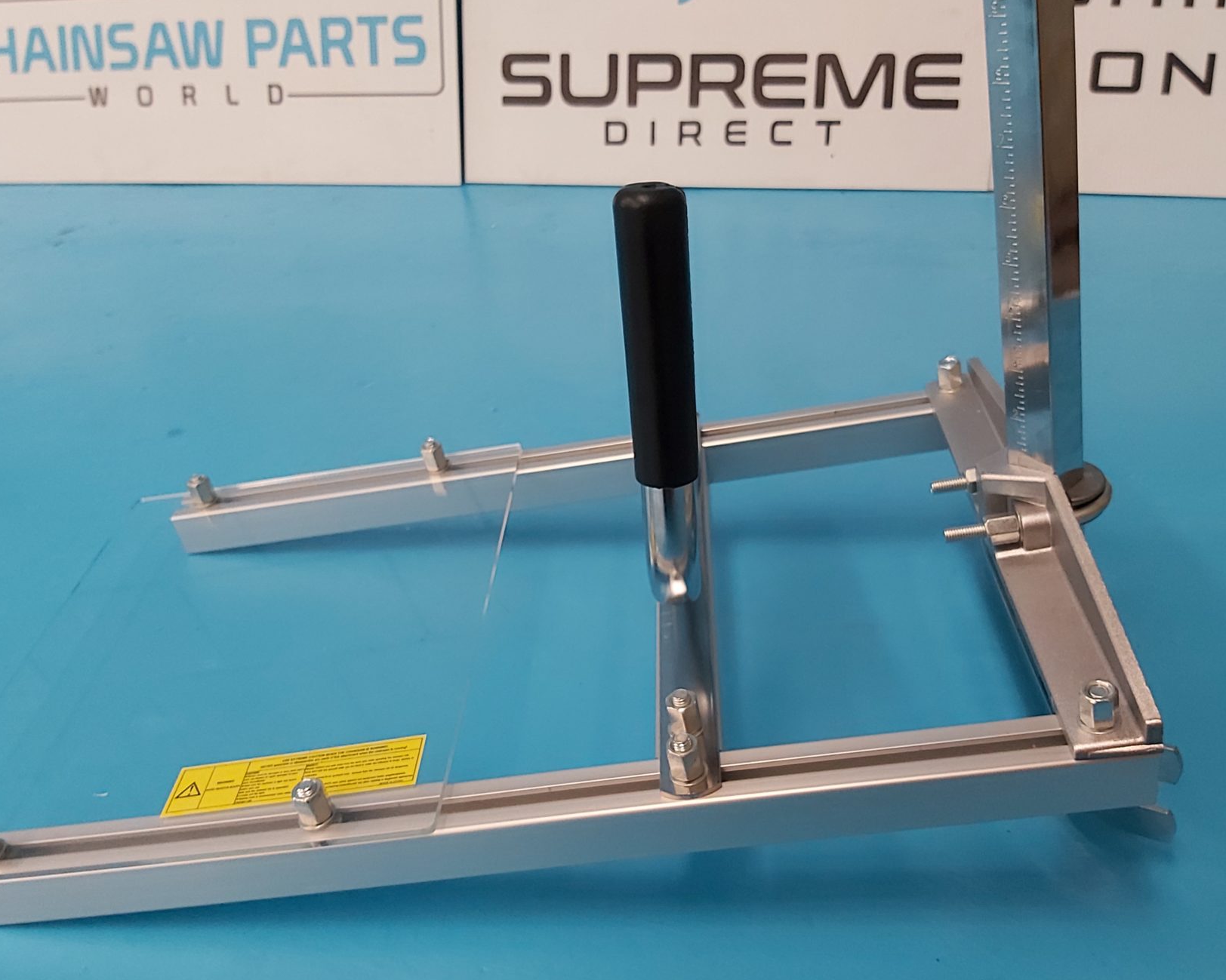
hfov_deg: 55.7
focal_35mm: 32
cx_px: 611
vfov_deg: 45.7
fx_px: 1161
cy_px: 541
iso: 500
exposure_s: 1/24
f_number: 1.7
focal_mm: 3.92
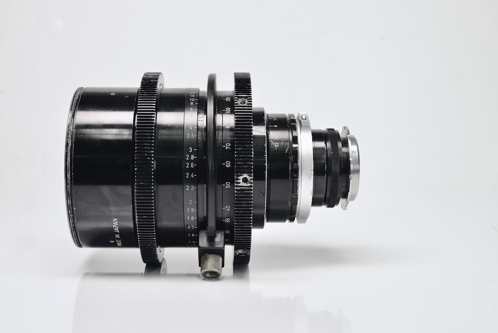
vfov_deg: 27.0
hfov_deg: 39.6
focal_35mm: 50
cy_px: 166
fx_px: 692
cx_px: 249
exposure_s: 1/25
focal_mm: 50
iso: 400
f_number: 8
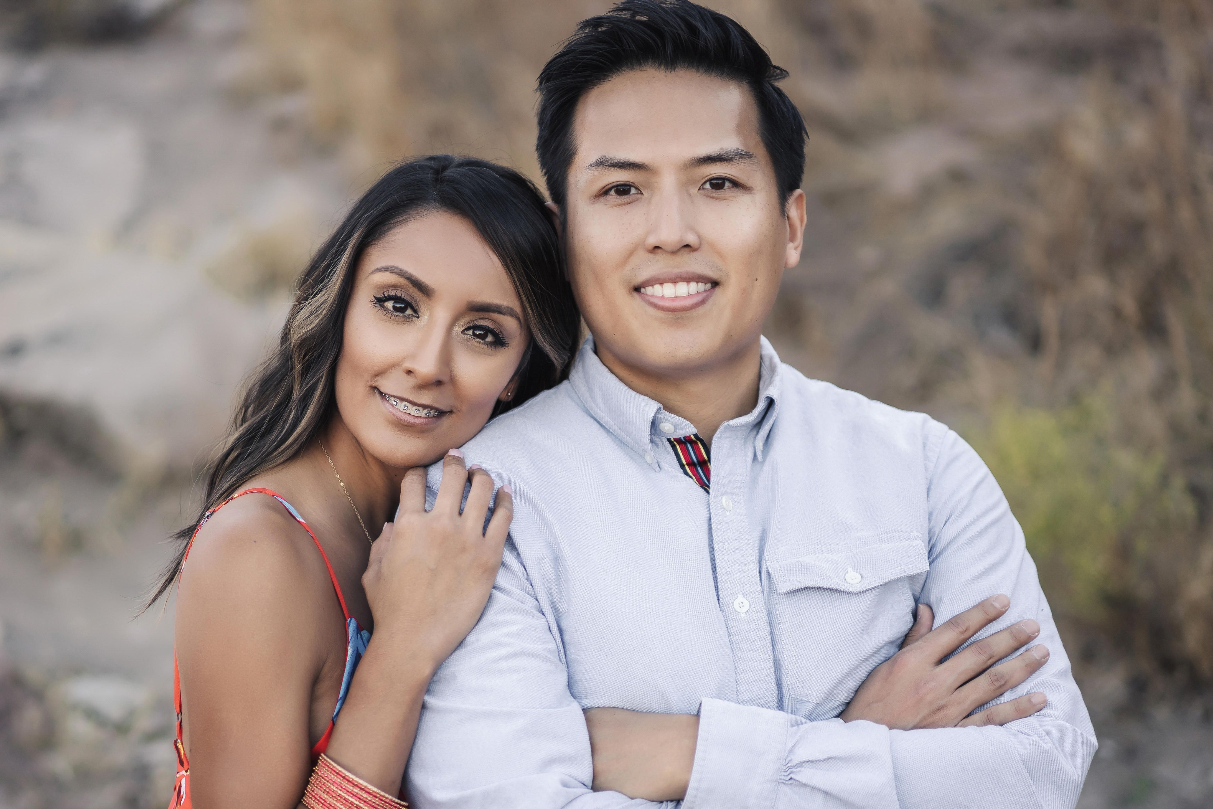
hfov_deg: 27.3
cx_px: 551
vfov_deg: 18.4
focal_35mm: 74
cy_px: 502
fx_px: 2493
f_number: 1.8
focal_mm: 55
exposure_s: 1/1000
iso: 100
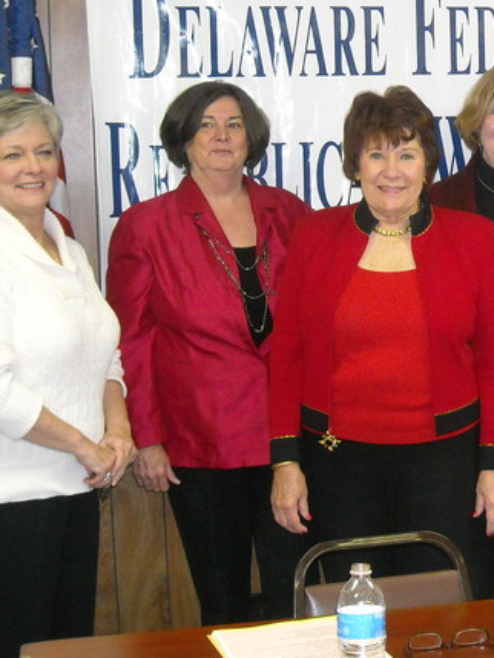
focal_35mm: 82
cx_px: 506
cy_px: 252
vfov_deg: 23.8
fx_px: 1560
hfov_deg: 17.5
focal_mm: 7.1
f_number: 3.1
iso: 400
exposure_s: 1/60
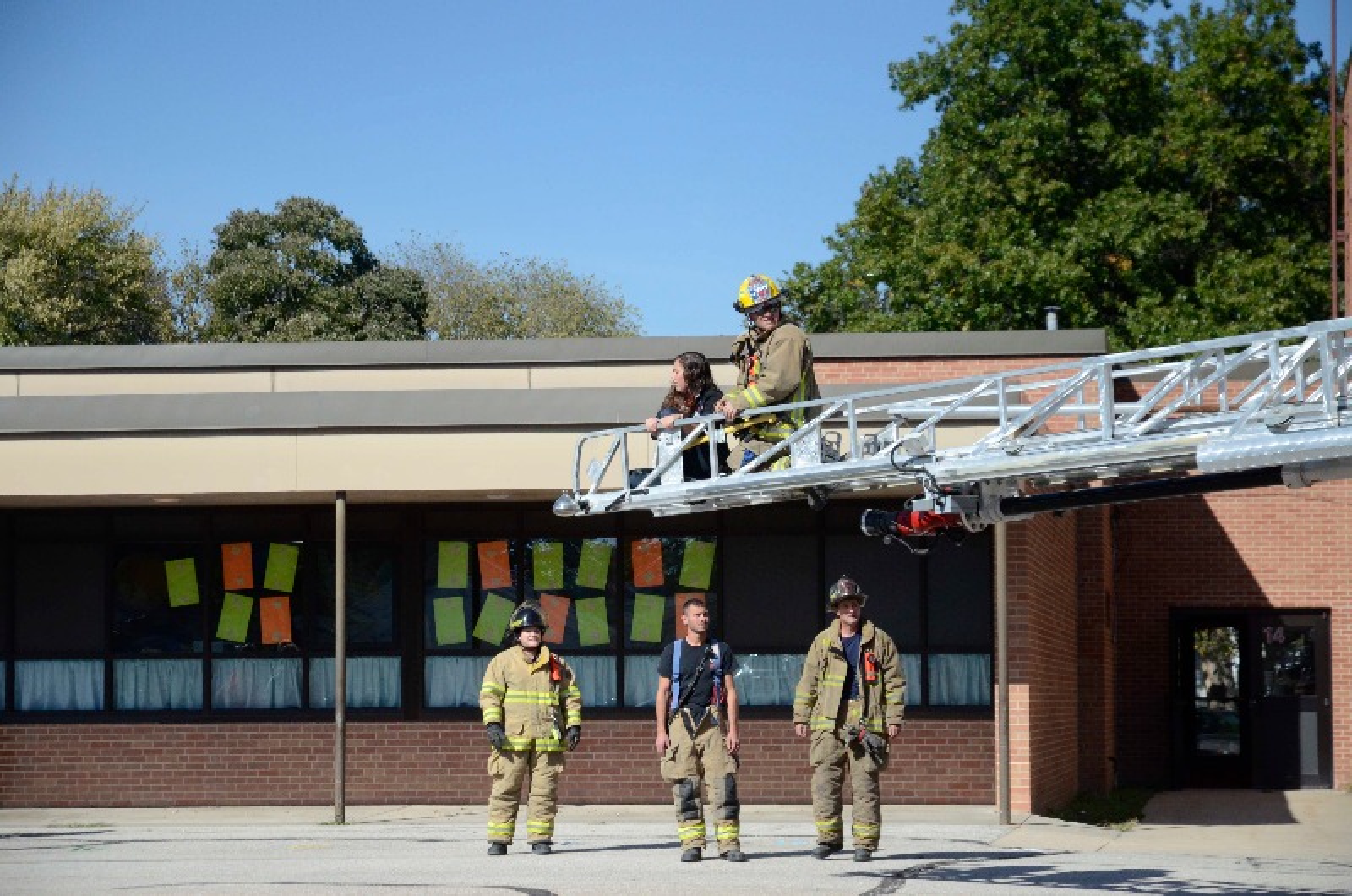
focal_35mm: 105
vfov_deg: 13.0
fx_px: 3935
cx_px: 676
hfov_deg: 19.5
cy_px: 448
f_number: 4.5
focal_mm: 70
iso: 1250
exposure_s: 1/8000
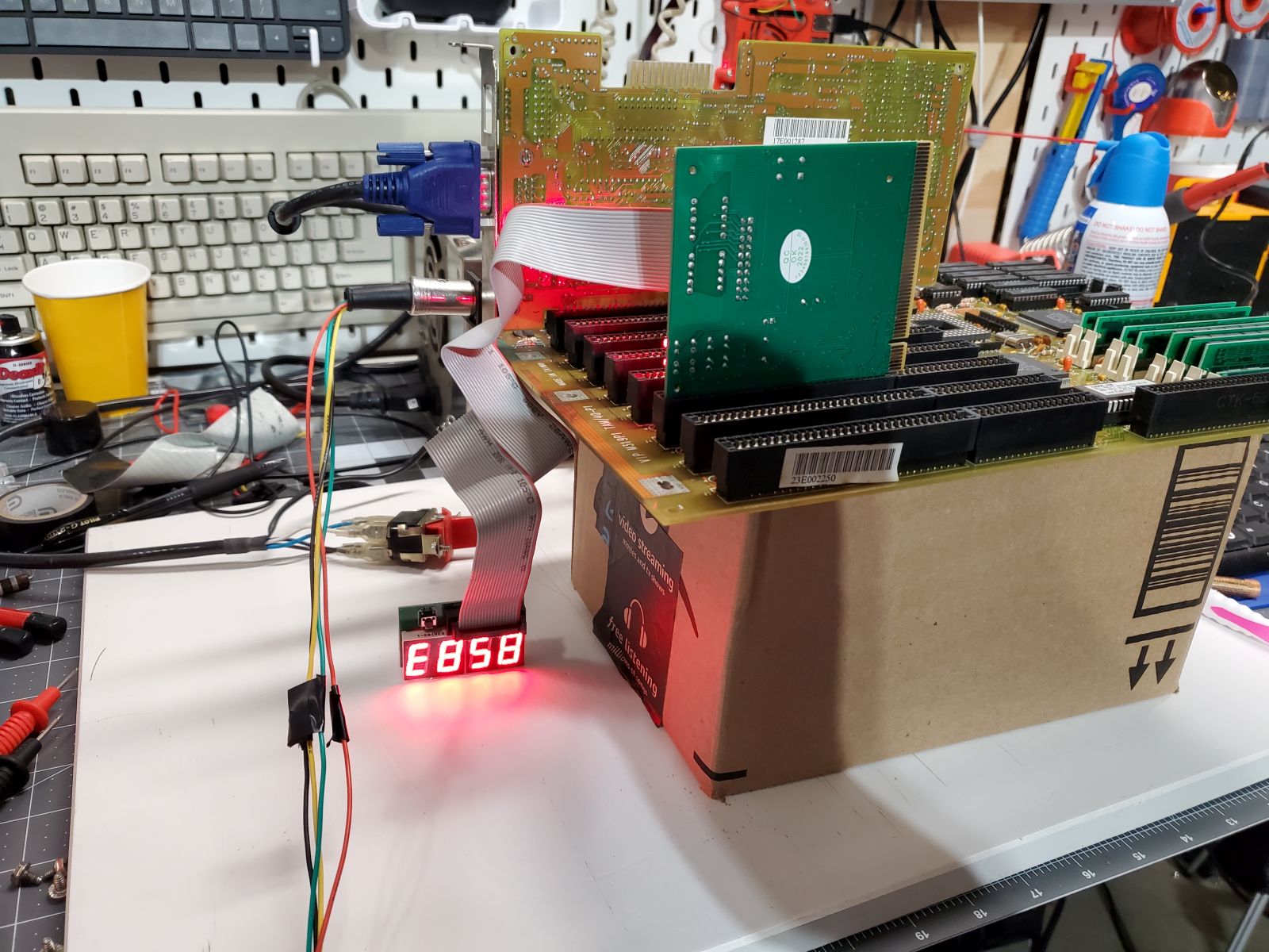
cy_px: 476
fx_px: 953
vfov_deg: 53.1
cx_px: 634
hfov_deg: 67.3
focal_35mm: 26
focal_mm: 4.3
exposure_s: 1/40
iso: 250
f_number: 1.5
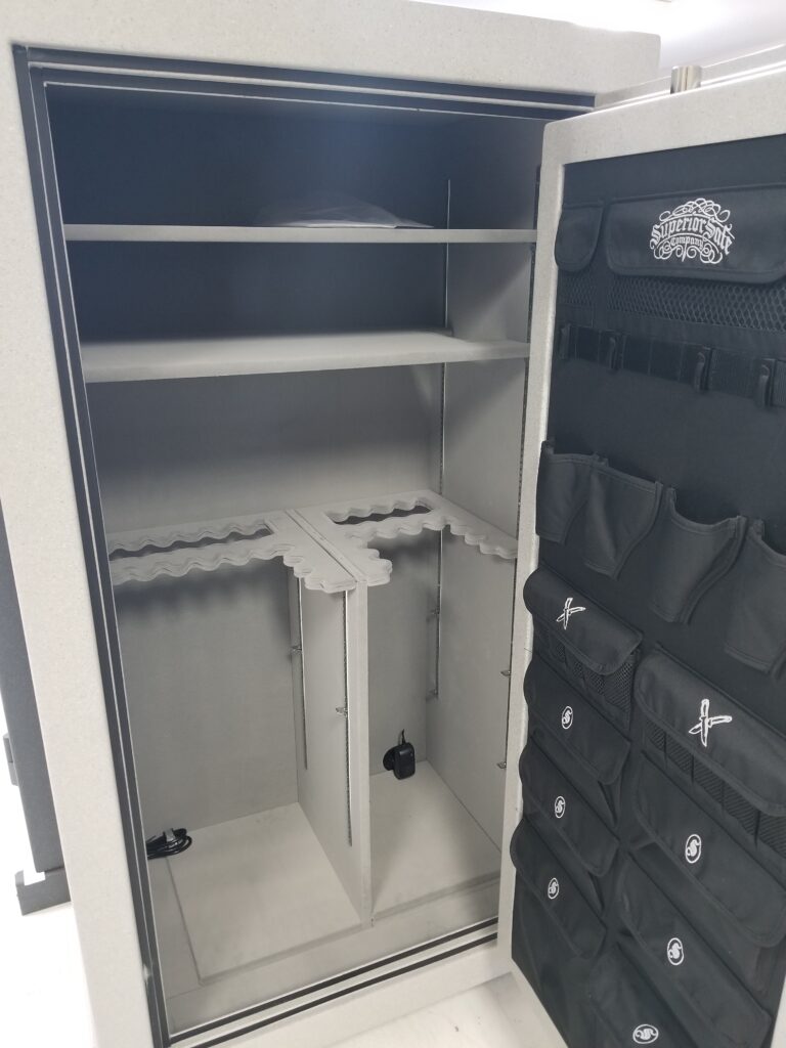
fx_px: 787
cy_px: 524
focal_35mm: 26
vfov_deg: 67.3
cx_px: 393
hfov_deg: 53.1
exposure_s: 1/24
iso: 200
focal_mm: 4.3
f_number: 1.7
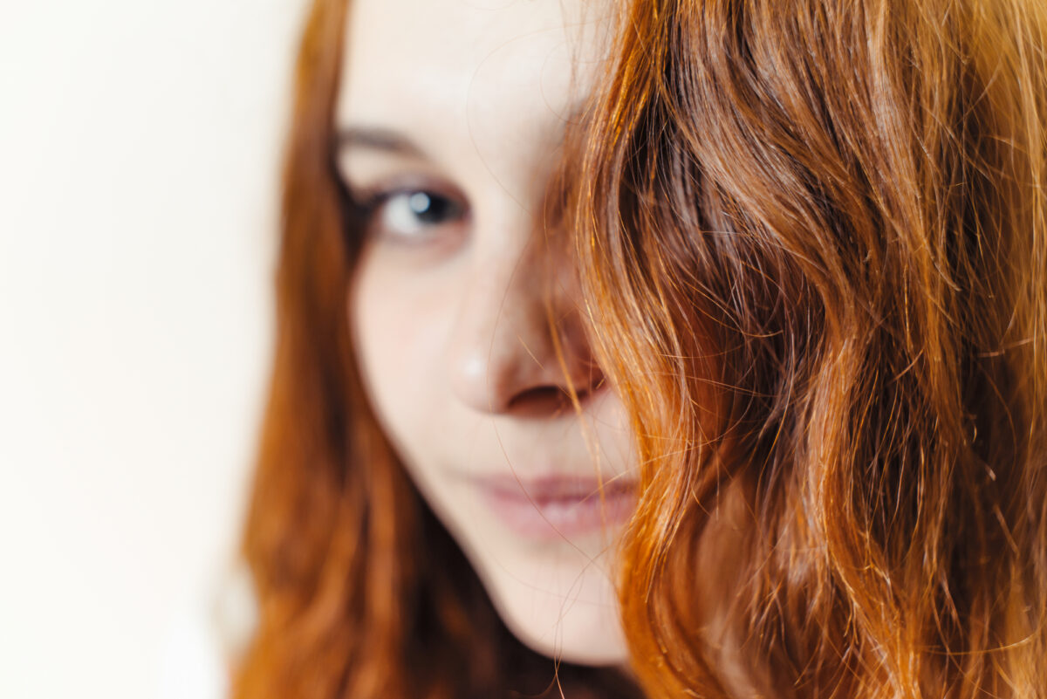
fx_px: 1018
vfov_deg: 37.9
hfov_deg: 54.4
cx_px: 524
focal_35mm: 35
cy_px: 350
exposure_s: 1/160
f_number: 2.8
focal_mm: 35
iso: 500
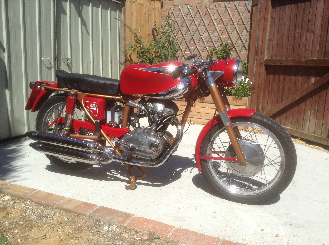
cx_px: 164
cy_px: 122
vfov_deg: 42.8
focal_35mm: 33
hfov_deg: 55.4
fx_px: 313
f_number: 2.4
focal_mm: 3.3
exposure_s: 1/1449
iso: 25
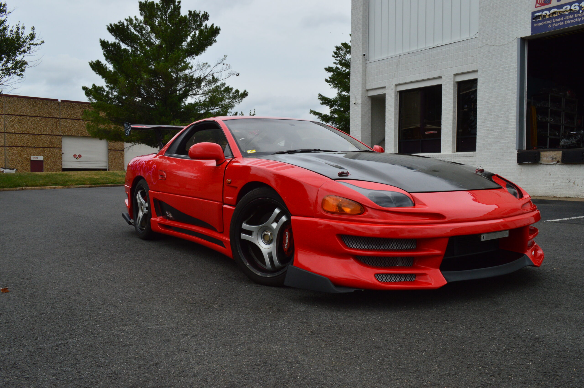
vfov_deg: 43.5
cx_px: 292
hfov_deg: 62.0
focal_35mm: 30
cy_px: 194
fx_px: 486
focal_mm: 20
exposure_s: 1/500
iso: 400
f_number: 11
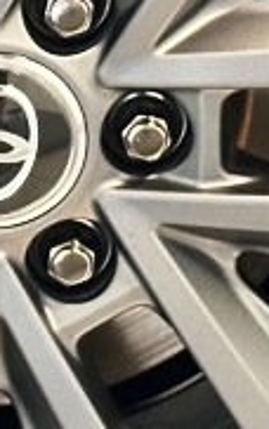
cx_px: -50
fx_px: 3349
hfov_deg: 4.6
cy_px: 127
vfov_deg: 7.3
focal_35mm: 286
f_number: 1.78
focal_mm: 6.86
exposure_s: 1/24
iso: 640
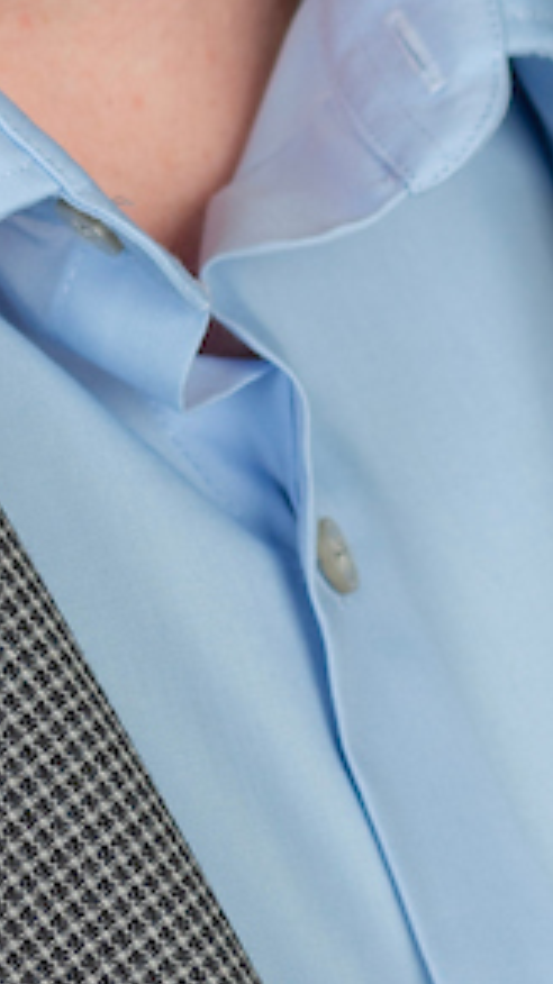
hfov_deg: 2.7
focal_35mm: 452
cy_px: -543
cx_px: -170
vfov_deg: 4.7
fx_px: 11796
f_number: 5
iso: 64
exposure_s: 1/125
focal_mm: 105
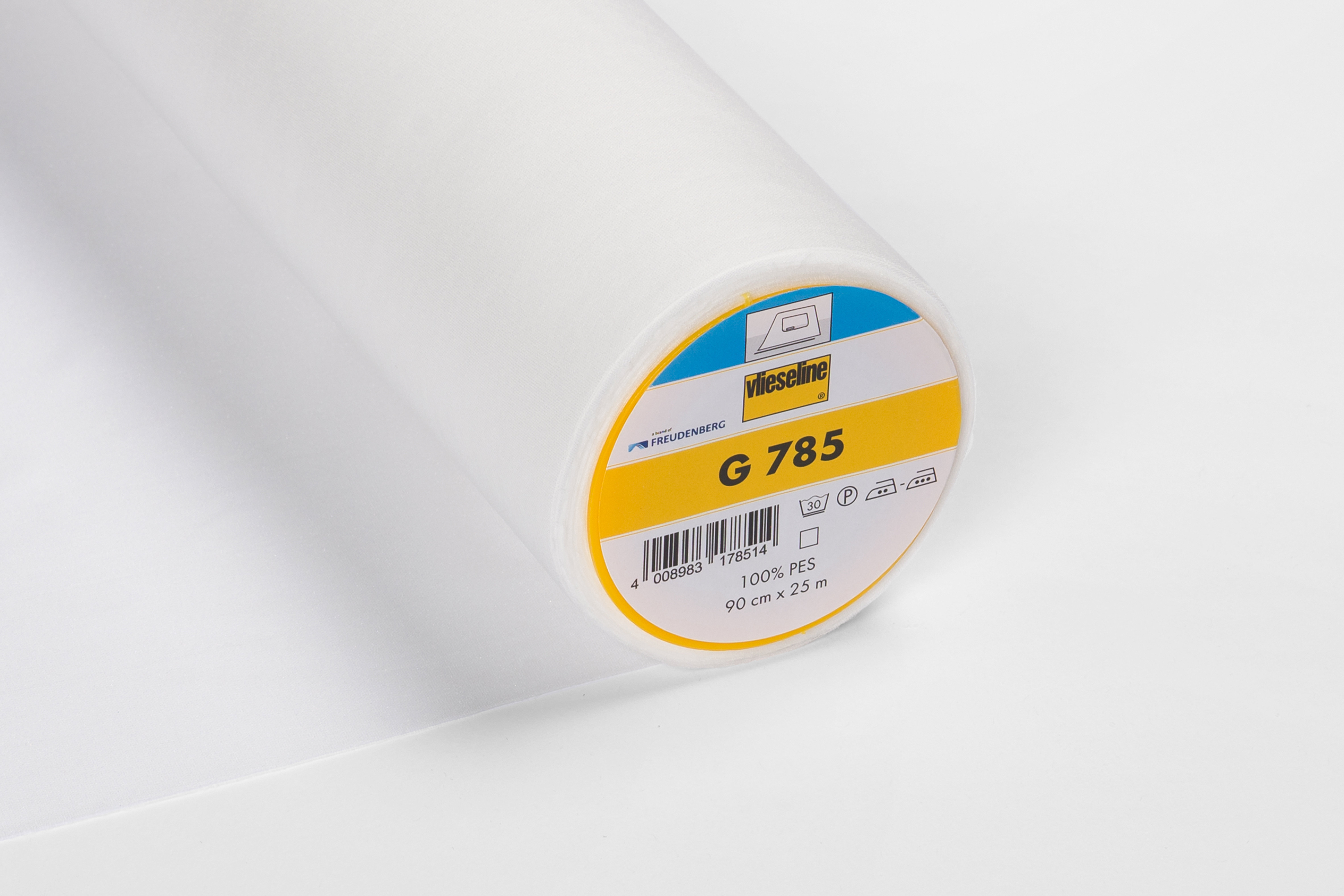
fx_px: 2613
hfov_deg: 28.8
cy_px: 448
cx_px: 672
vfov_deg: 19.5
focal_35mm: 70
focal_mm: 70
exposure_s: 1/125
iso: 100
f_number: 13
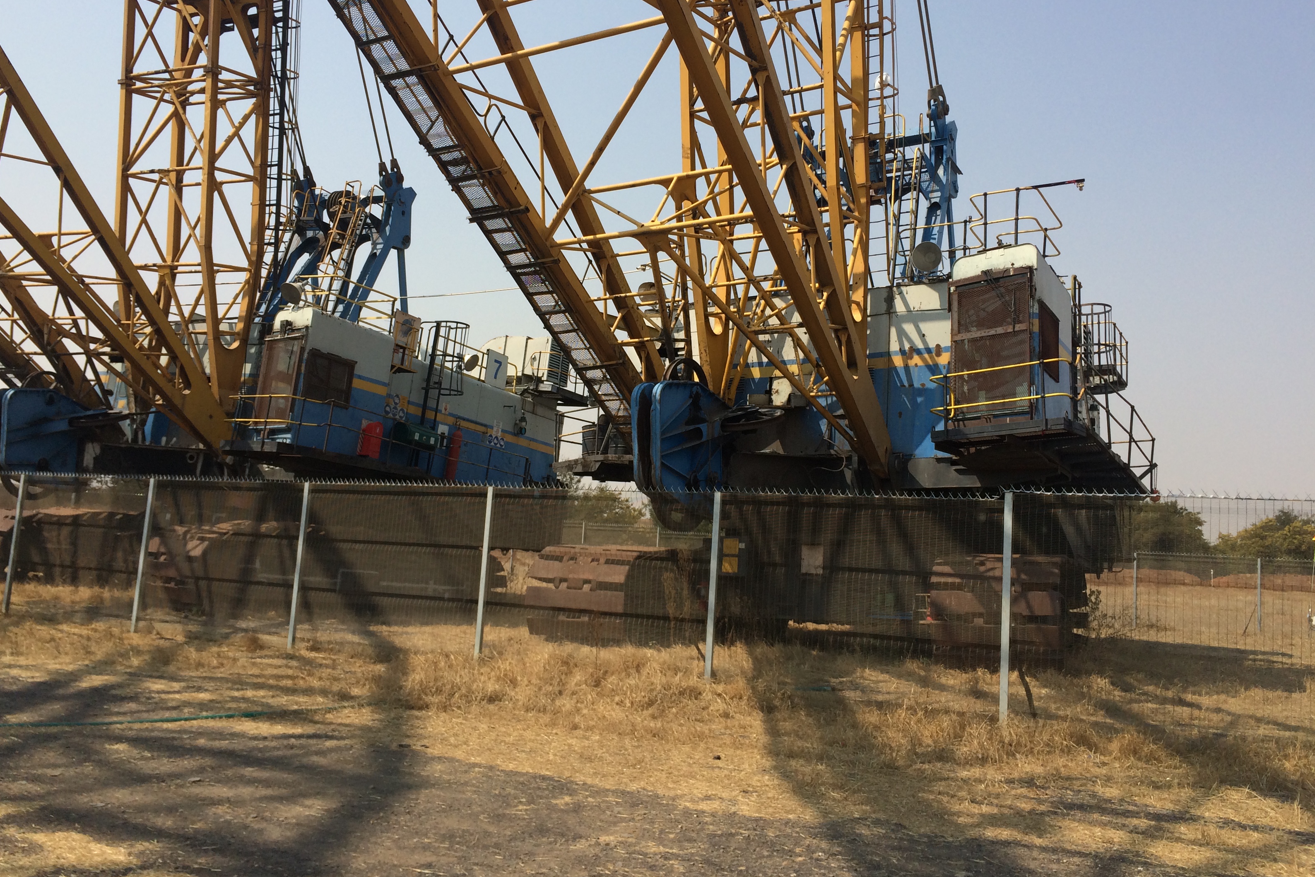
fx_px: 1132
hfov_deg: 60.3
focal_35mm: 31
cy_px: 388
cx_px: 648
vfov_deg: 42.3
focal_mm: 4.15
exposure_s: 1/2053
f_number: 2.2
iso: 32
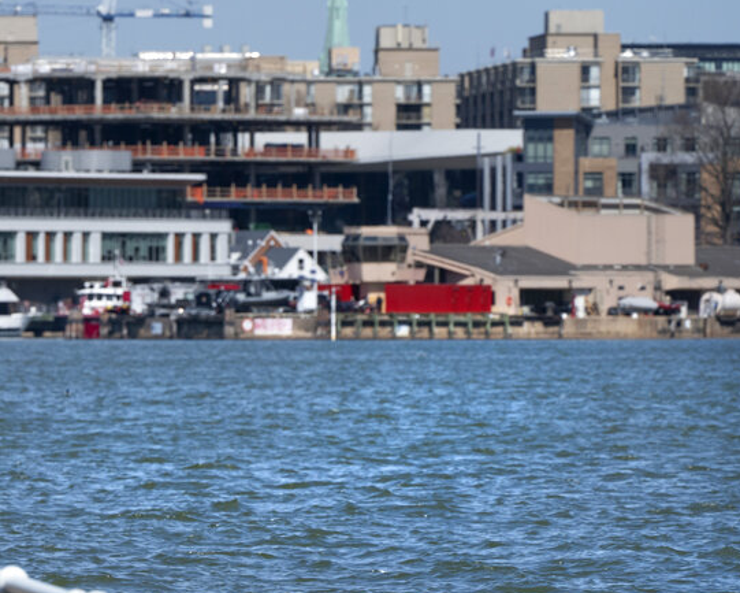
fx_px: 11566
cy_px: 333
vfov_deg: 2.9
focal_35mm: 528
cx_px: 44
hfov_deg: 3.7
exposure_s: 1/1600
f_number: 10
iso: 640
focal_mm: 297
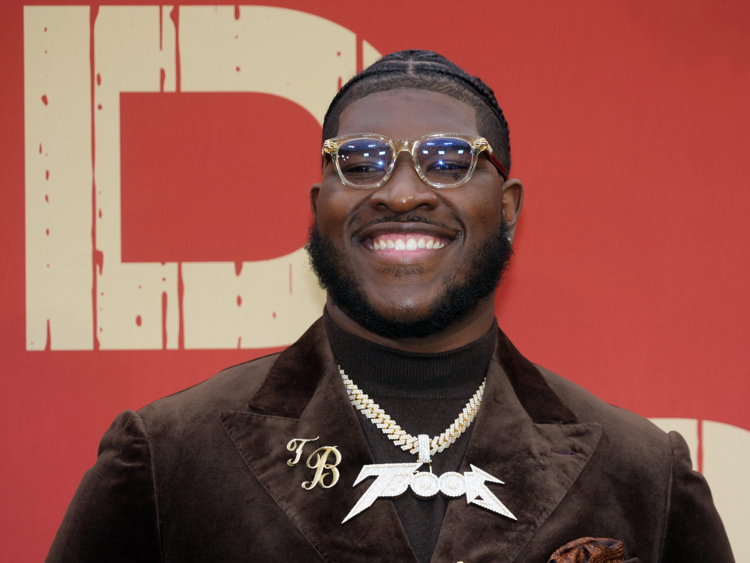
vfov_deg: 9.9
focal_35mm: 150
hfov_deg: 13.2
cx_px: 399
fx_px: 3250
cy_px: 296
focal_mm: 130
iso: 400
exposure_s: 1/250
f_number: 6.3
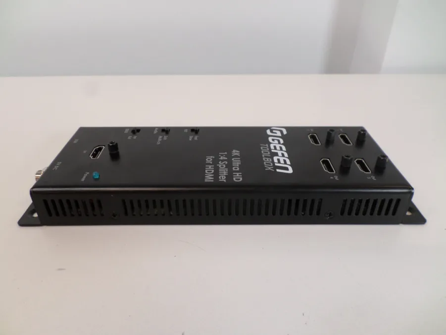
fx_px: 322
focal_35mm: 25
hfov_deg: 69.4
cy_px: 168
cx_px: 223
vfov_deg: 54.9
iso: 80
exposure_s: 1/45
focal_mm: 4.5
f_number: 2.5
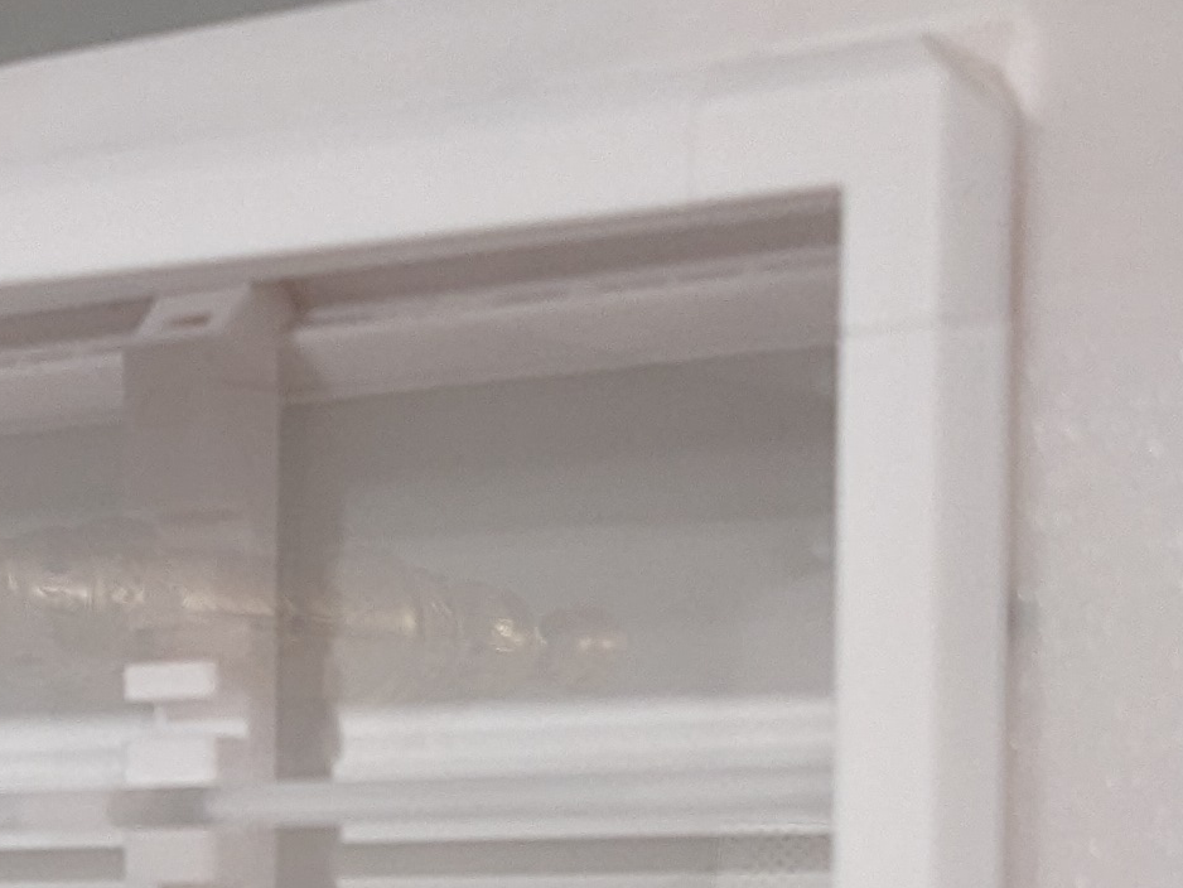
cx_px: -180
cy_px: 1253
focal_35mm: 116
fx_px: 3965
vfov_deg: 12.3
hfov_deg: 16.4
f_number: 1.73
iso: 137
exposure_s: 1/24
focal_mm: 4.38
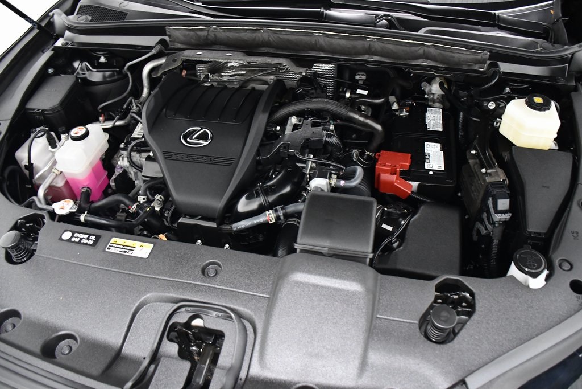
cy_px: 194
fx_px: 437
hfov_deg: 67.4
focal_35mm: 27
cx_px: 291
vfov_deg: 47.9
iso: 4000
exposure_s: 1/60
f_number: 3.5
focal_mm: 18
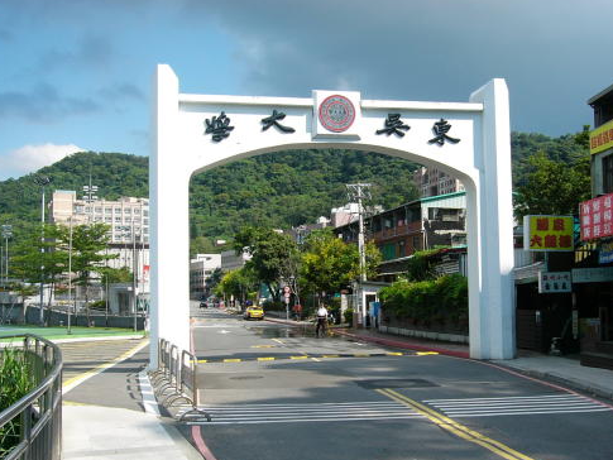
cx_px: 334
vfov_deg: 35.9
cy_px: 257
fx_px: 709
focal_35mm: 40
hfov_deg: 46.7
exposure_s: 1/100
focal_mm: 5.8
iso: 50
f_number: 8
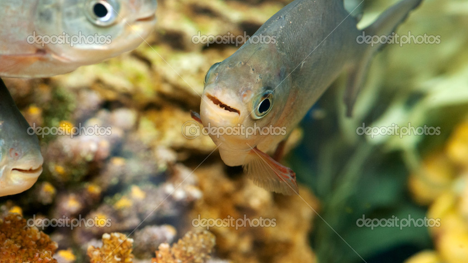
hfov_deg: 13.0
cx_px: 234
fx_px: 2054
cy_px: 130
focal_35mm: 166
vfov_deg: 7.3
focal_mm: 105
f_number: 7.1
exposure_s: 1/200
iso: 400
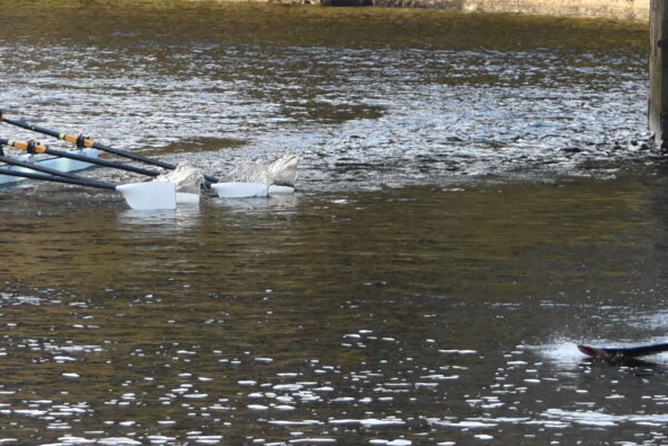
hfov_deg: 5.0
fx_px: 7702
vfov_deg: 3.3
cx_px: 592
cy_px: -19
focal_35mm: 415
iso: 800
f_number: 5
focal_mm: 80
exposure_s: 1/400
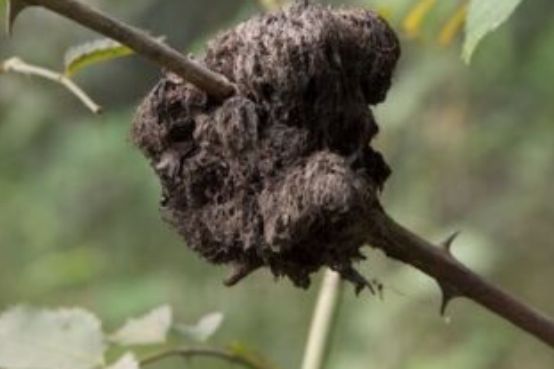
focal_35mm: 262
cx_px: 244
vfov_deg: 5.2
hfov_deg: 7.9
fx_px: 4030
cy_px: 112
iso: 800
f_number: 13
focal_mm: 85
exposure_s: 1/80
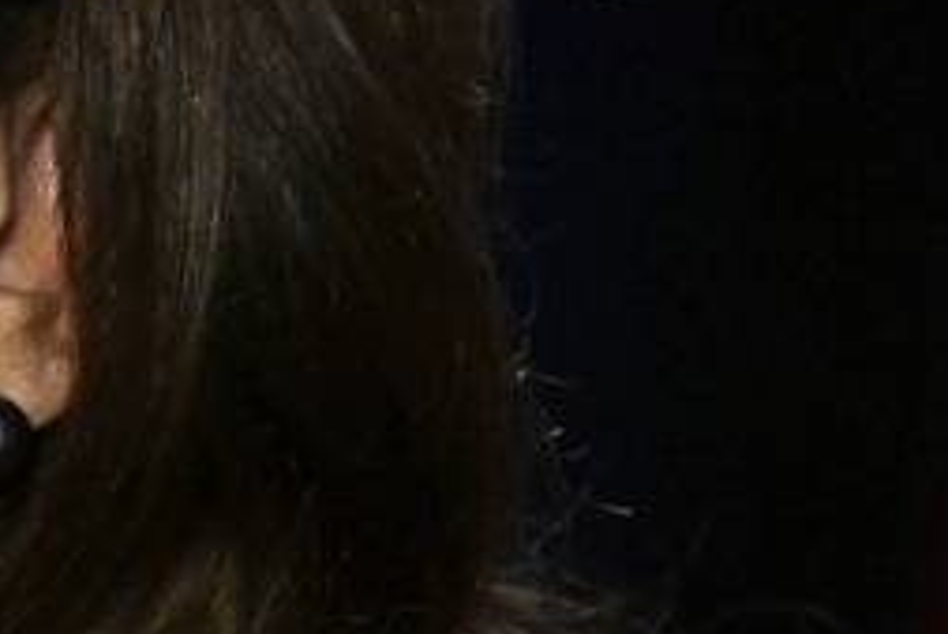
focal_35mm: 3790
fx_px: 99856
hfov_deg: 0.5
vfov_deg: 0.4
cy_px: 672
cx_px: -513
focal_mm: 800
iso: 3200
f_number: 6.3
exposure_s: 1/500
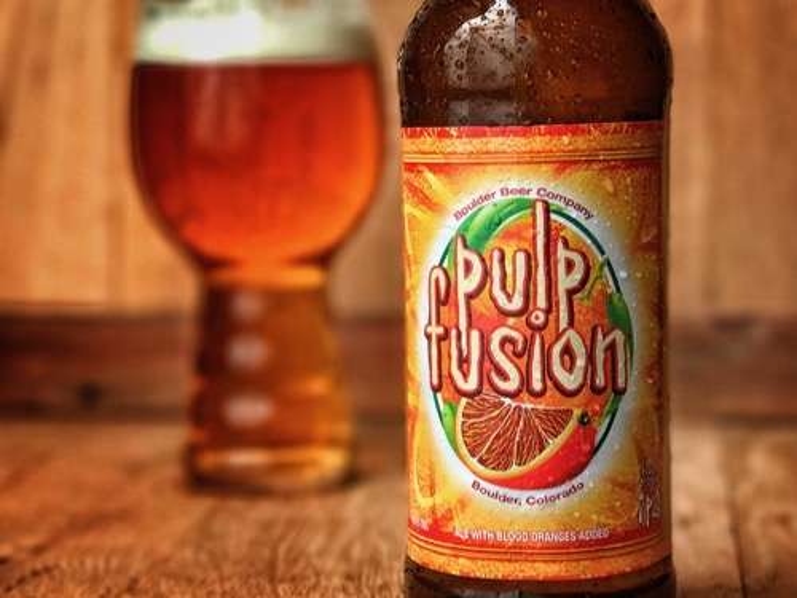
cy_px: 299
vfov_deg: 25.7
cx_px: 398
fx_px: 1312
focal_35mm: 57
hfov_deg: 33.8
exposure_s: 1/59
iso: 32
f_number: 2.8
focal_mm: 6.6
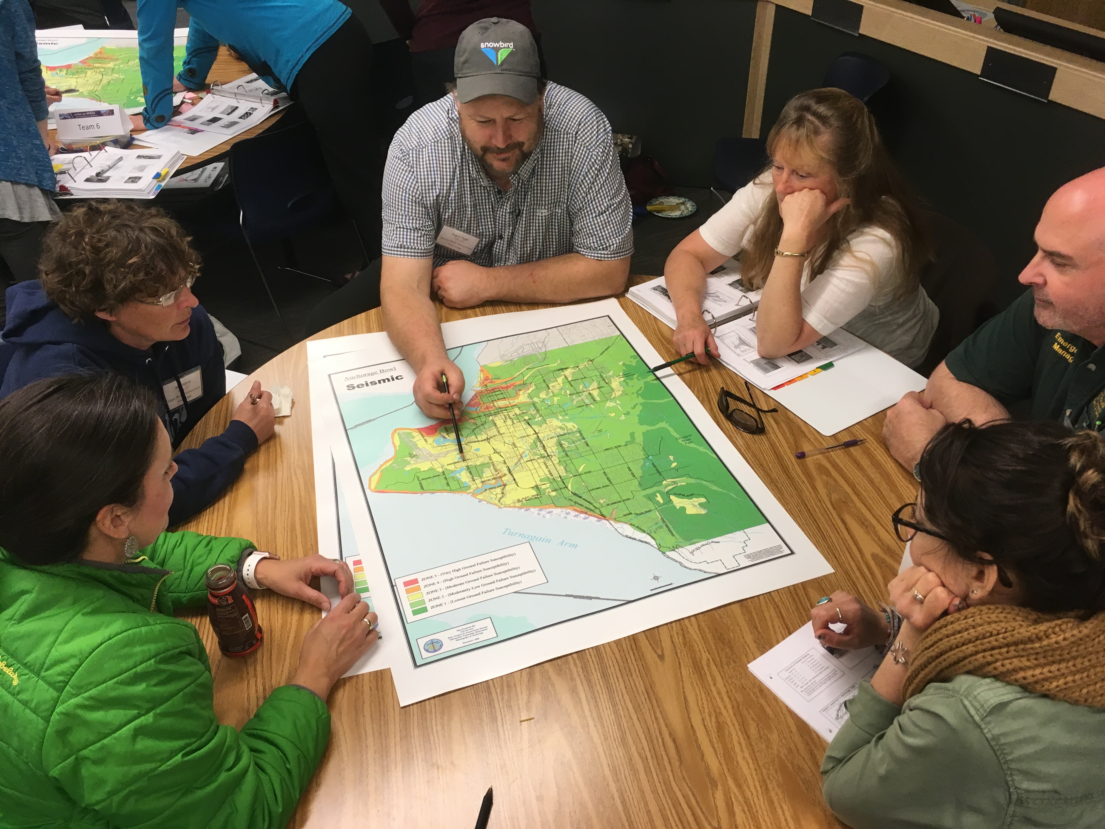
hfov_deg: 61.7
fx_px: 926
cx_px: 552
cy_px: 414
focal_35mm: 29
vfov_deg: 48.2
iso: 40
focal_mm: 4.15
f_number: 2.2
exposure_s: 1/30
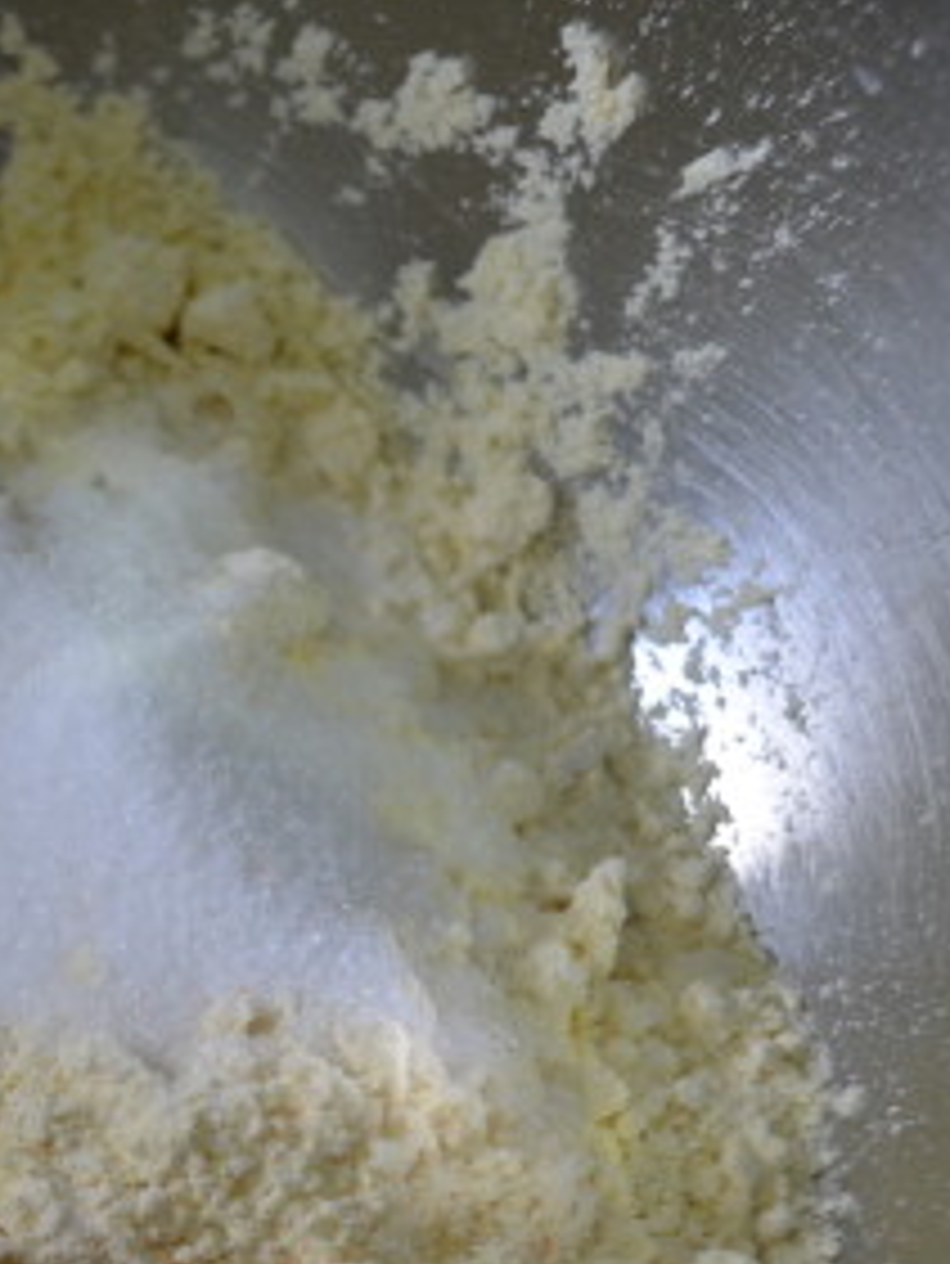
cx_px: -378
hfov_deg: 12.9
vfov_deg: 17.6
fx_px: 4022
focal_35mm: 110
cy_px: 1122
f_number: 4.5
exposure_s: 1/30
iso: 800
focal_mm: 28
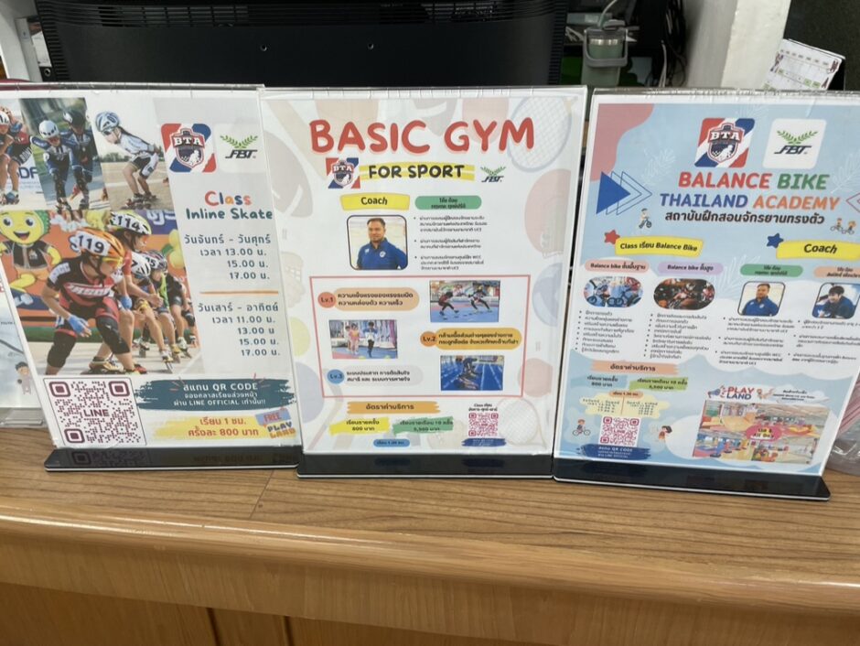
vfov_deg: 53.1
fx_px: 646
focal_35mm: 26
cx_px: 430
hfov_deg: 67.3
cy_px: 323
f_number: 1.6
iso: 125
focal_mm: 4.2
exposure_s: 1/100
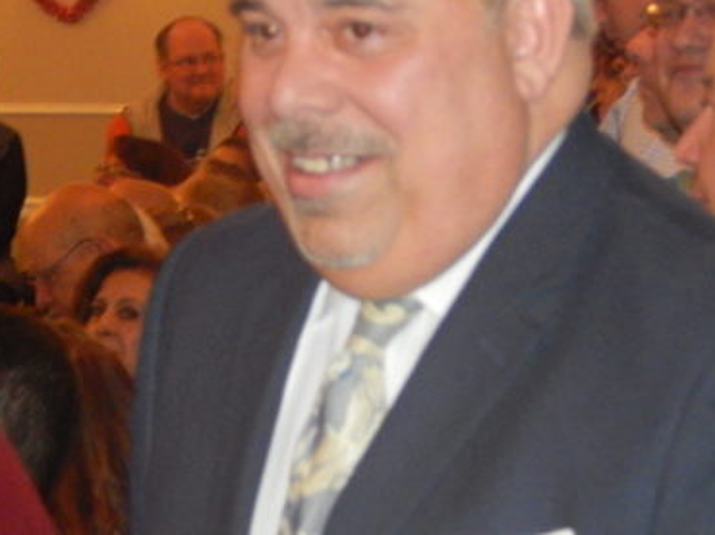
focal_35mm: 295
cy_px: 288
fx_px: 6089
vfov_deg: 5.0
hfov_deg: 6.7
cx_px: 176
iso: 900
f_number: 4.9
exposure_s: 1/30
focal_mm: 25.3
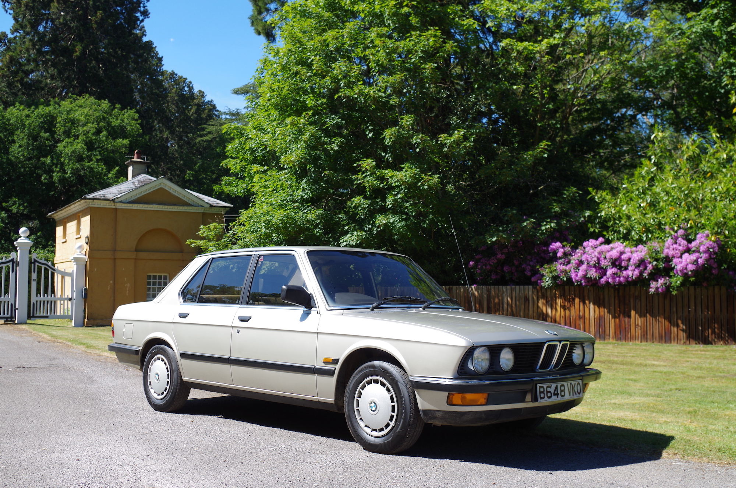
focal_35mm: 39
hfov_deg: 49.6
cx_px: 368
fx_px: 796
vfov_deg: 34.1
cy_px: 244
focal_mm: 26.25
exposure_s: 1/200
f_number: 5
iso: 100
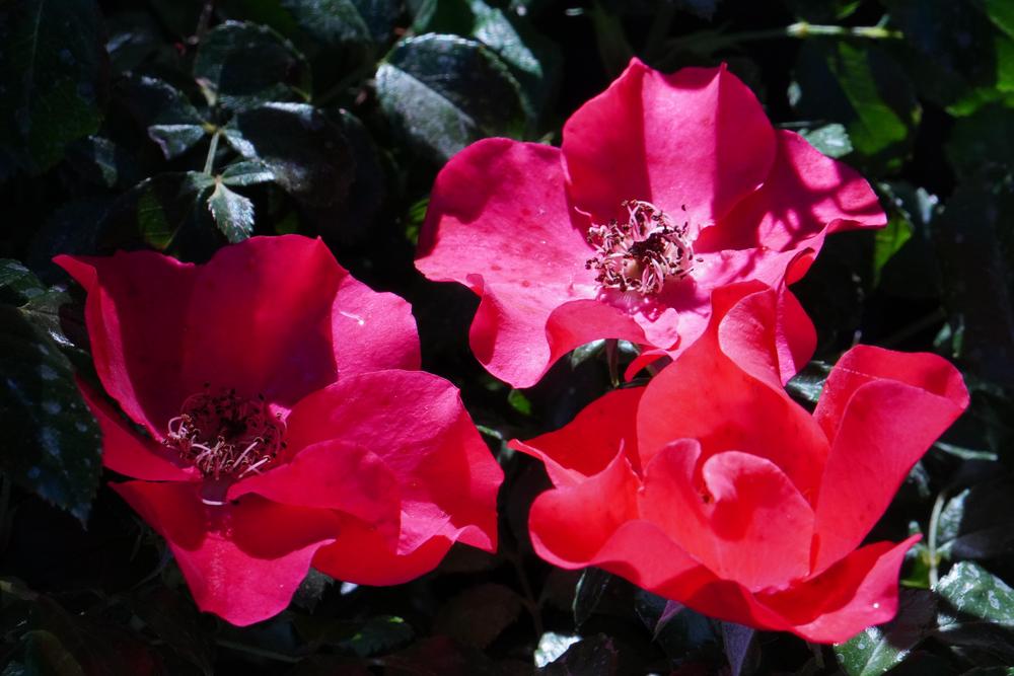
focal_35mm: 315
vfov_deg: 4.4
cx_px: 507
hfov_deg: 6.5
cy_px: 338
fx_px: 8873
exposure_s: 1/400
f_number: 16
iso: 1250
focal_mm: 210
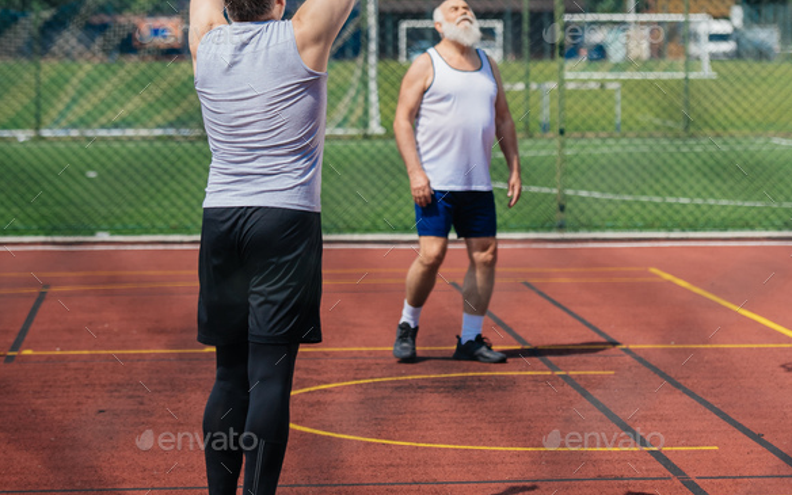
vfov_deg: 9.2
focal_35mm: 142
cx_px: 396
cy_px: 23
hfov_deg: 14.7
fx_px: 3065
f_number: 3.2
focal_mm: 92
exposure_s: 1/6400
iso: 400
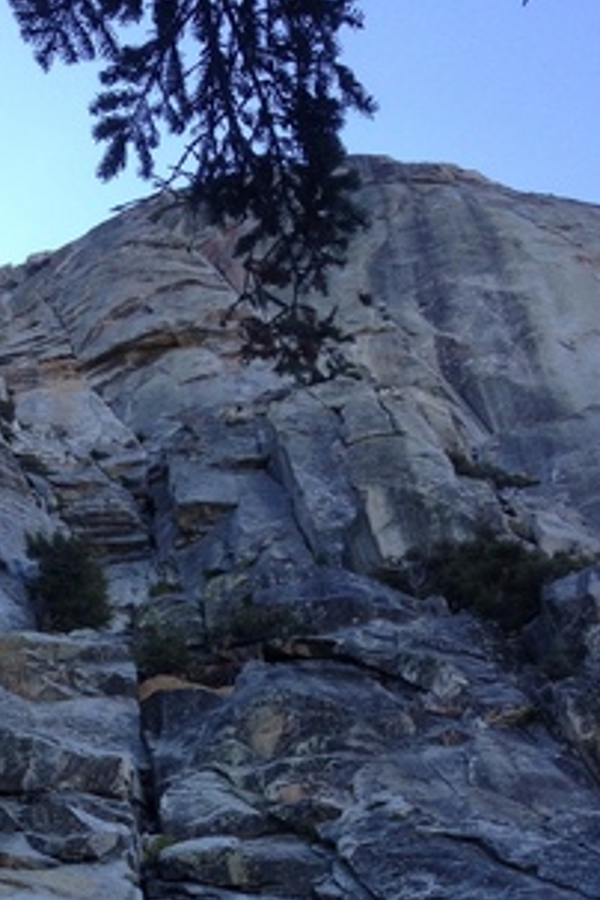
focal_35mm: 72
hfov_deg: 18.6
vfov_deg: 26.7
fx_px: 1800
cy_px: 879
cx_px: 74
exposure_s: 1/303
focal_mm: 4.28
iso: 50
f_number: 2.4
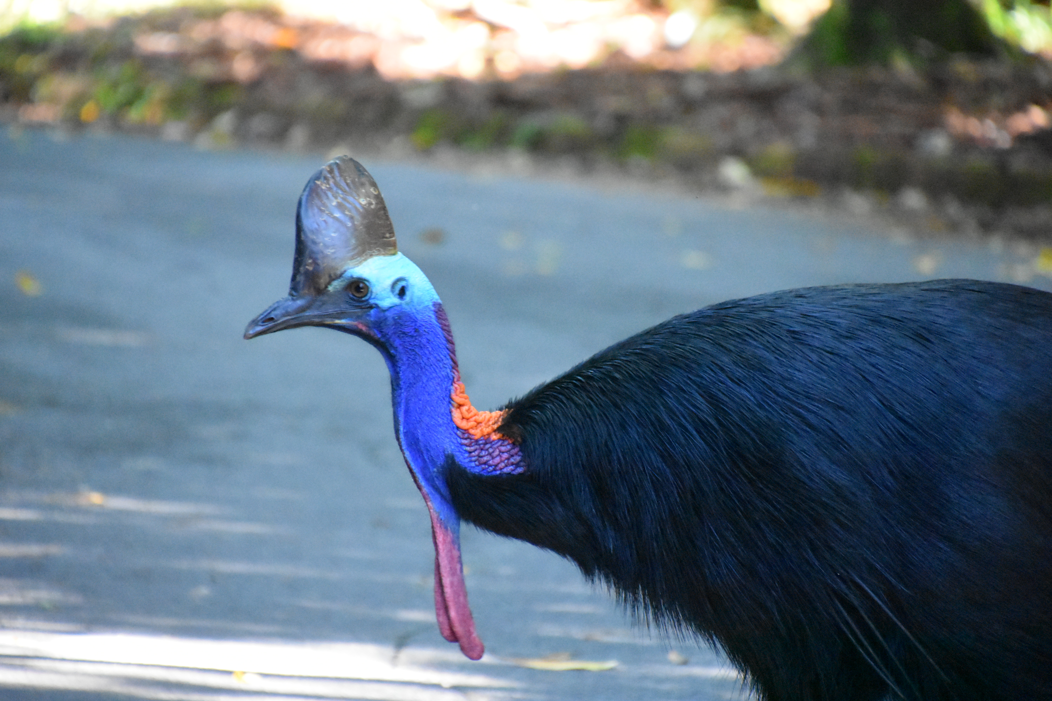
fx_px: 13149
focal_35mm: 450
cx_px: 526
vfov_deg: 3.1
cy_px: 350
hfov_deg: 4.6
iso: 12800
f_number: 6.3
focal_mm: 300
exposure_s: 1/320
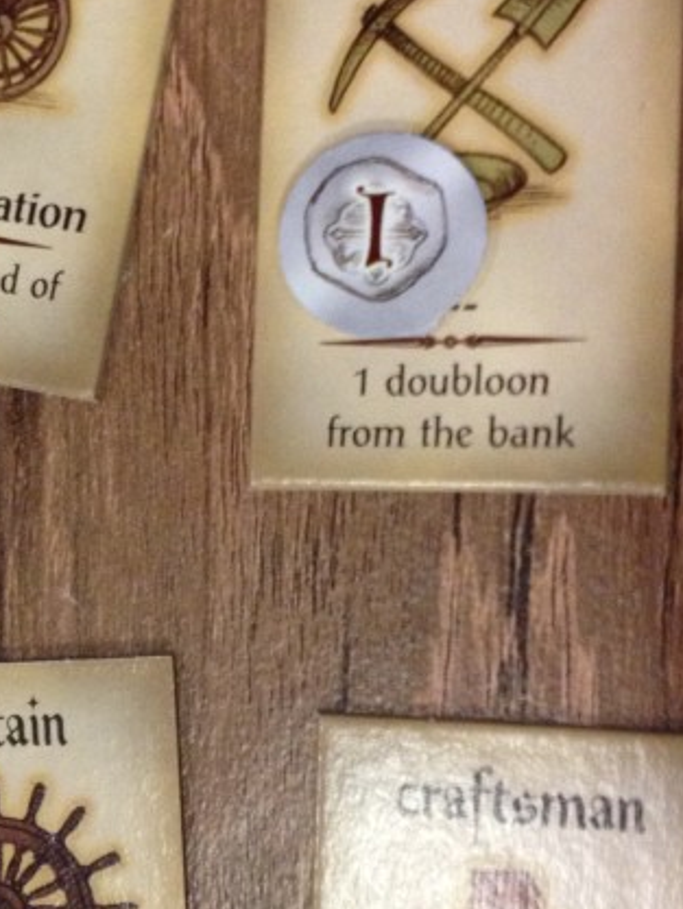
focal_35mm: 86
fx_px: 2261
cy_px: 586
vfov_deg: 22.7
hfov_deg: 16.7
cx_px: -28
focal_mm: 4.28
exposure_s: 1/20
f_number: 2.4
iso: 200
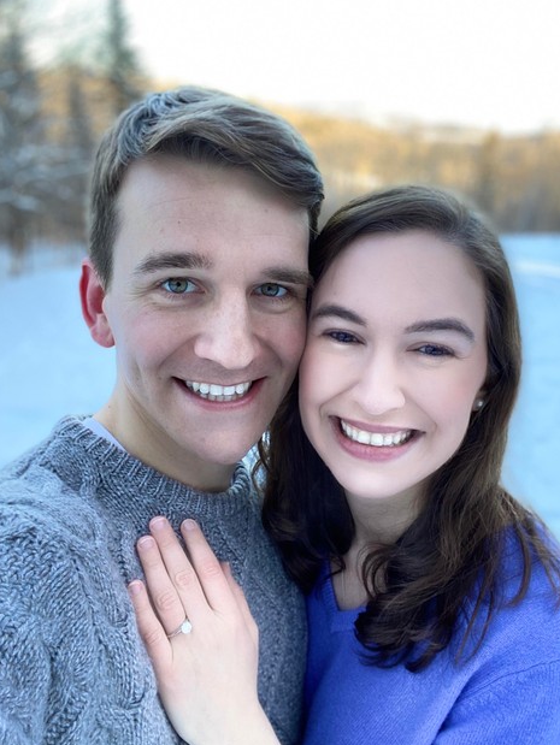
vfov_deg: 58.3
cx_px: 282
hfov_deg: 45.5
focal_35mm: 31
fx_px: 668
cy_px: 365
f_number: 2.2
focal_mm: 2.71
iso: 80
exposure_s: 1/122
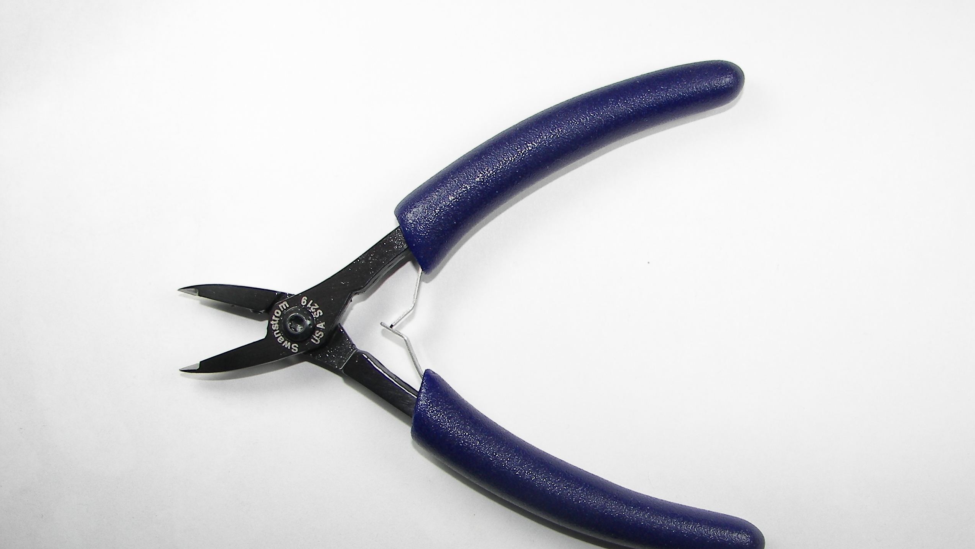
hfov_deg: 50.5
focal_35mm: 40
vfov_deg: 29.7
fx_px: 1034
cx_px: 494
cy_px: 303
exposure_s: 1/160
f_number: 2.8
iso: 50
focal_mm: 6
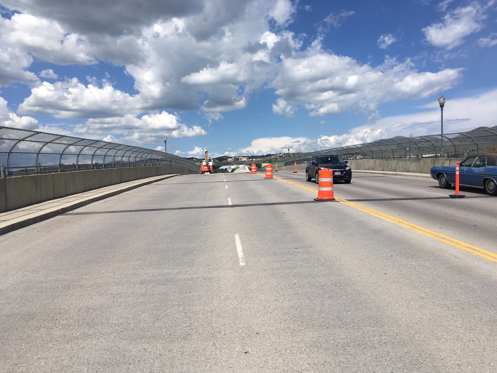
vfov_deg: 48.2
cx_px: 248
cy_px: 186
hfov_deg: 61.7
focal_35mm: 29
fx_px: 416
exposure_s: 1/3344
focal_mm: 4.15
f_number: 2.2
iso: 25
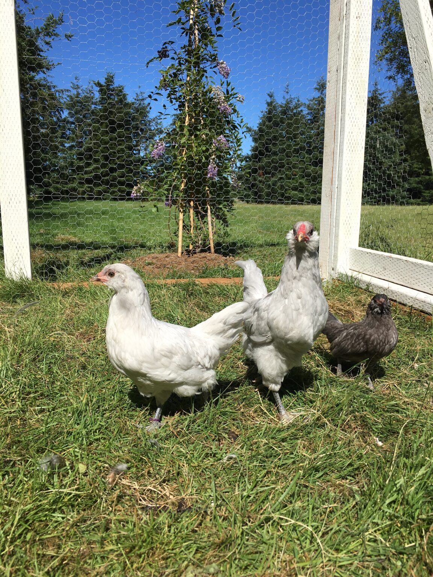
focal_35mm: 29
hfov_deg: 48.2
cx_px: 216
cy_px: 288
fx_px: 484
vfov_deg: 61.7
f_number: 2.2
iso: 25
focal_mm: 4.15
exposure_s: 1/2024
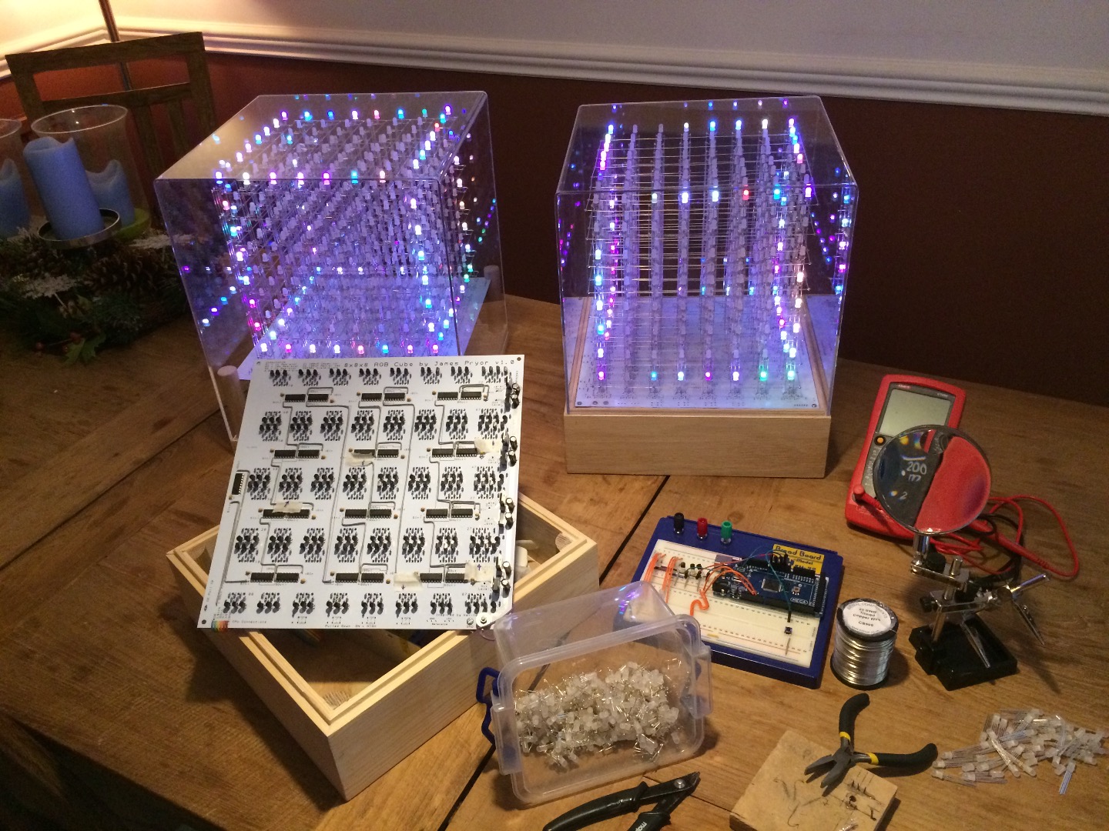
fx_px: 929
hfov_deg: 61.7
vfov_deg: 48.2
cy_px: 416
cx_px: 554
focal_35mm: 29
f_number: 2.2
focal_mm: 4.15
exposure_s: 1/33
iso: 320
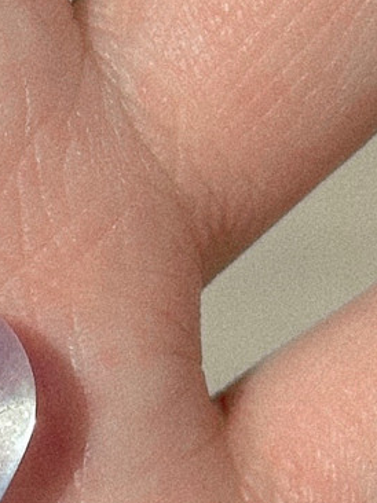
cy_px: 161
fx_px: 2748
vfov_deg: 10.5
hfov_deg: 7.8
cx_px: -80
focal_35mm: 189
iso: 64
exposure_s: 1/10870
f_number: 1.78
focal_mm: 6.86
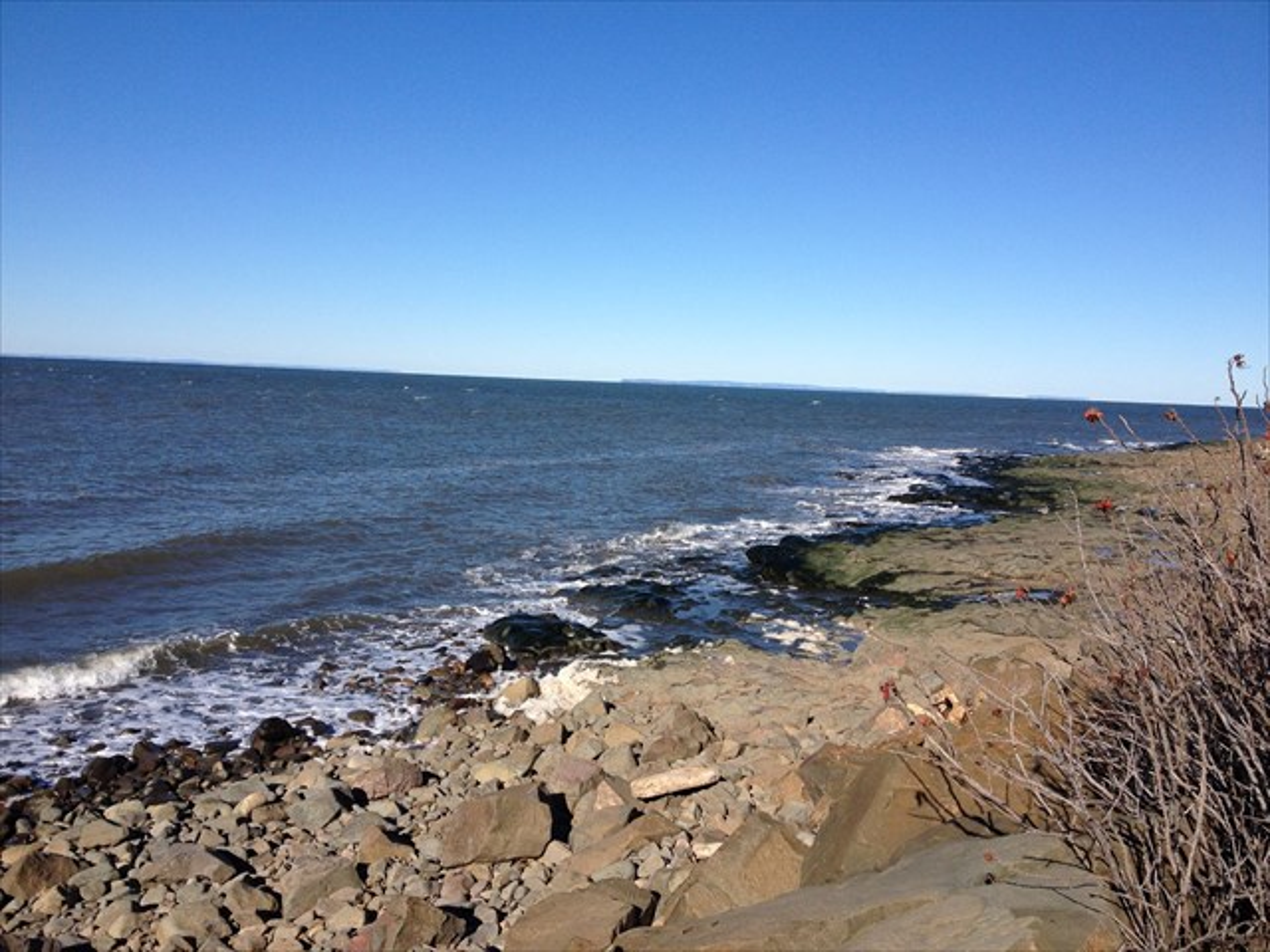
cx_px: 635
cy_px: 476
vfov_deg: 40.7
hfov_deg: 52.6
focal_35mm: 35
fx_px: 1284
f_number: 2.4
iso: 50
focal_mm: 4.28
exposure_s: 1/2404
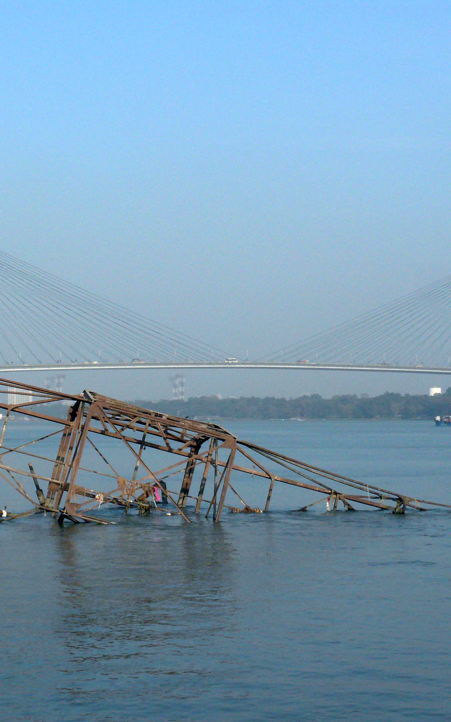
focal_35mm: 85
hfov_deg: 15.4
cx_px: 203
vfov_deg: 24.4
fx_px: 1672
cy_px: 361
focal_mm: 12.7
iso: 200
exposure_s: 1/500
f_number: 7.1
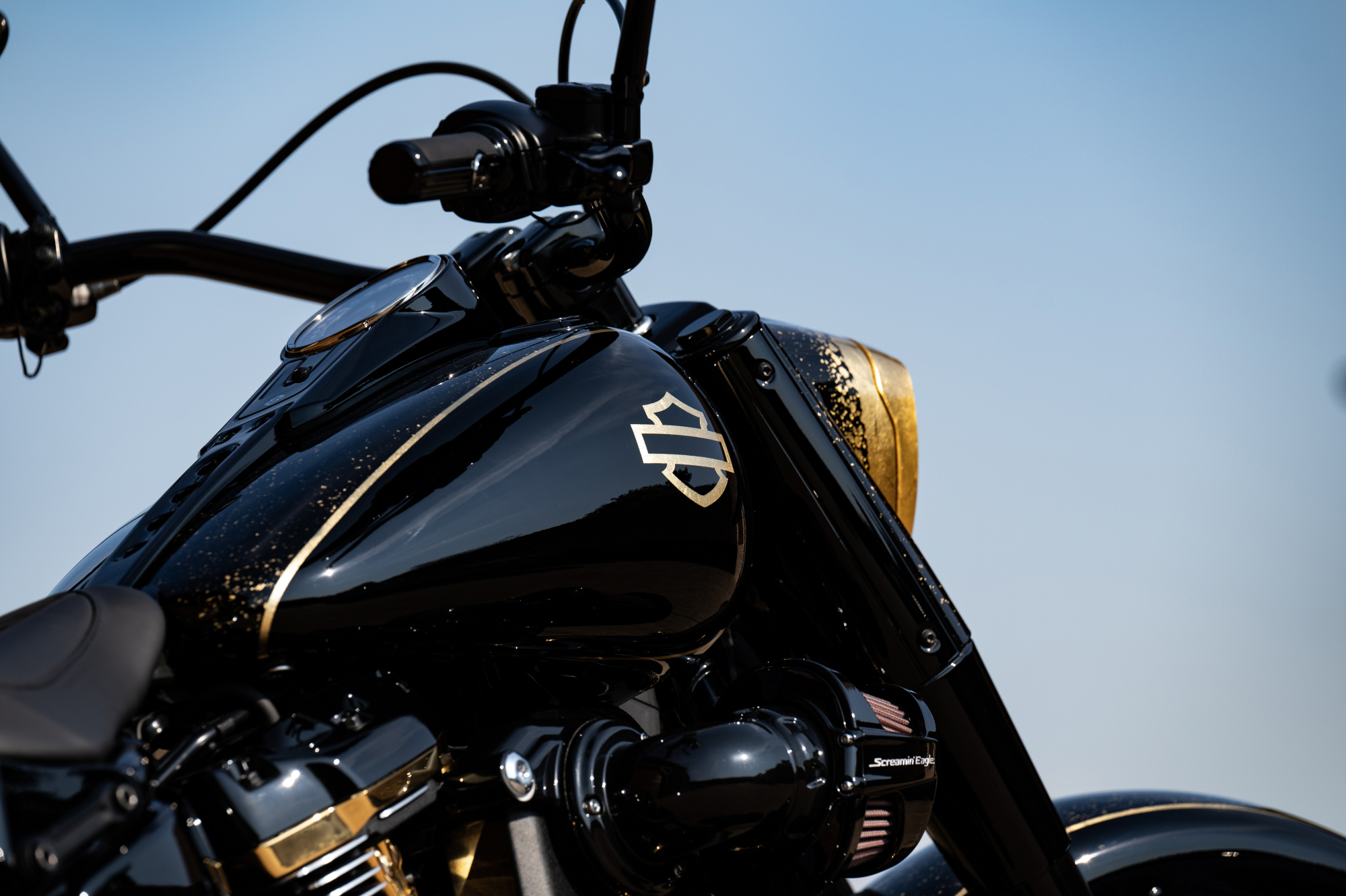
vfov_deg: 6.9
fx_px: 7473
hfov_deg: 10.3
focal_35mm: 200
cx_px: 673
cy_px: 448
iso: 100
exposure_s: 1/500
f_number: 5
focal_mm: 200
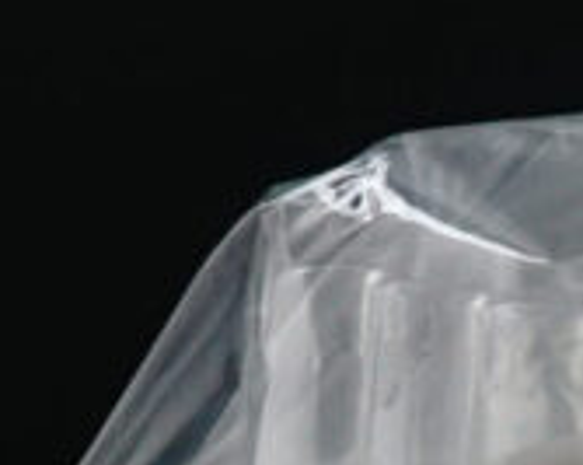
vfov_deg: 4.9
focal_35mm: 311
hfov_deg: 6.2
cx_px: 527
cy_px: 862
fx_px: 5357
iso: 4000
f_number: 5
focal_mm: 31
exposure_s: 1/1000
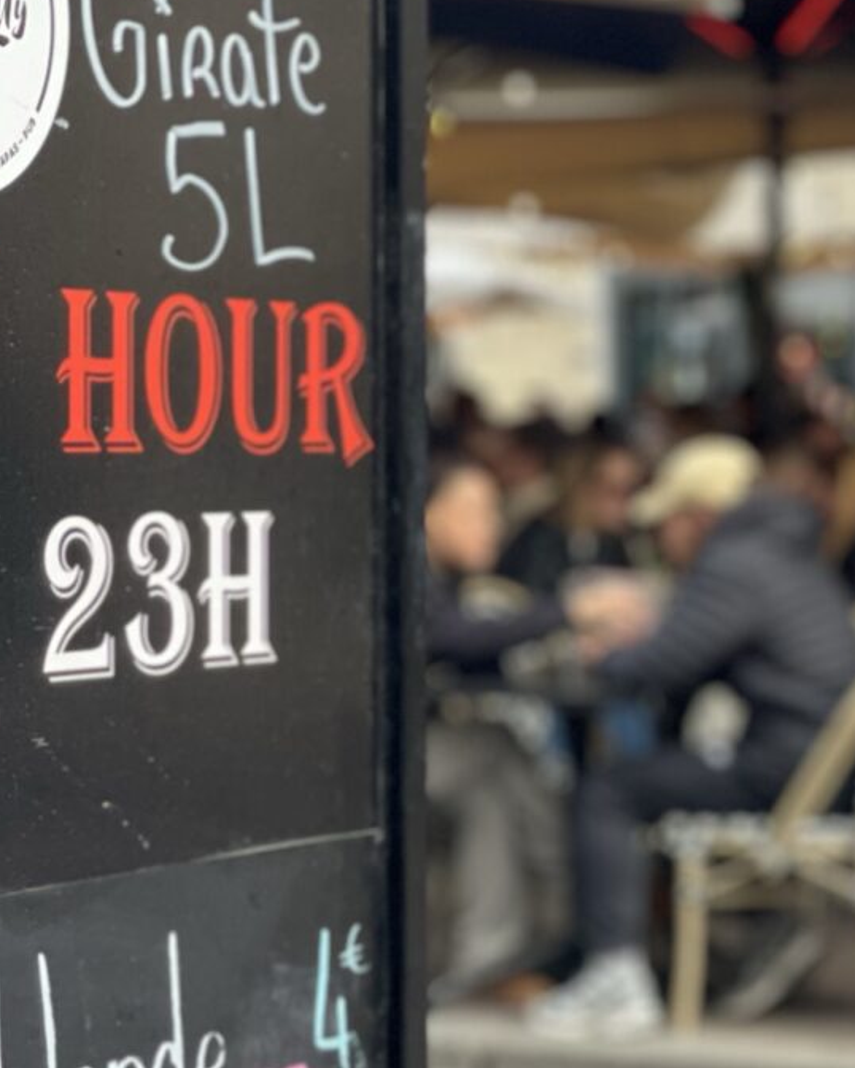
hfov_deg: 13.3
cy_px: 637
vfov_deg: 16.6
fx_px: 3668
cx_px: 559
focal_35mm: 116
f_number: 2
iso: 64
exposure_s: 1/122
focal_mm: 6
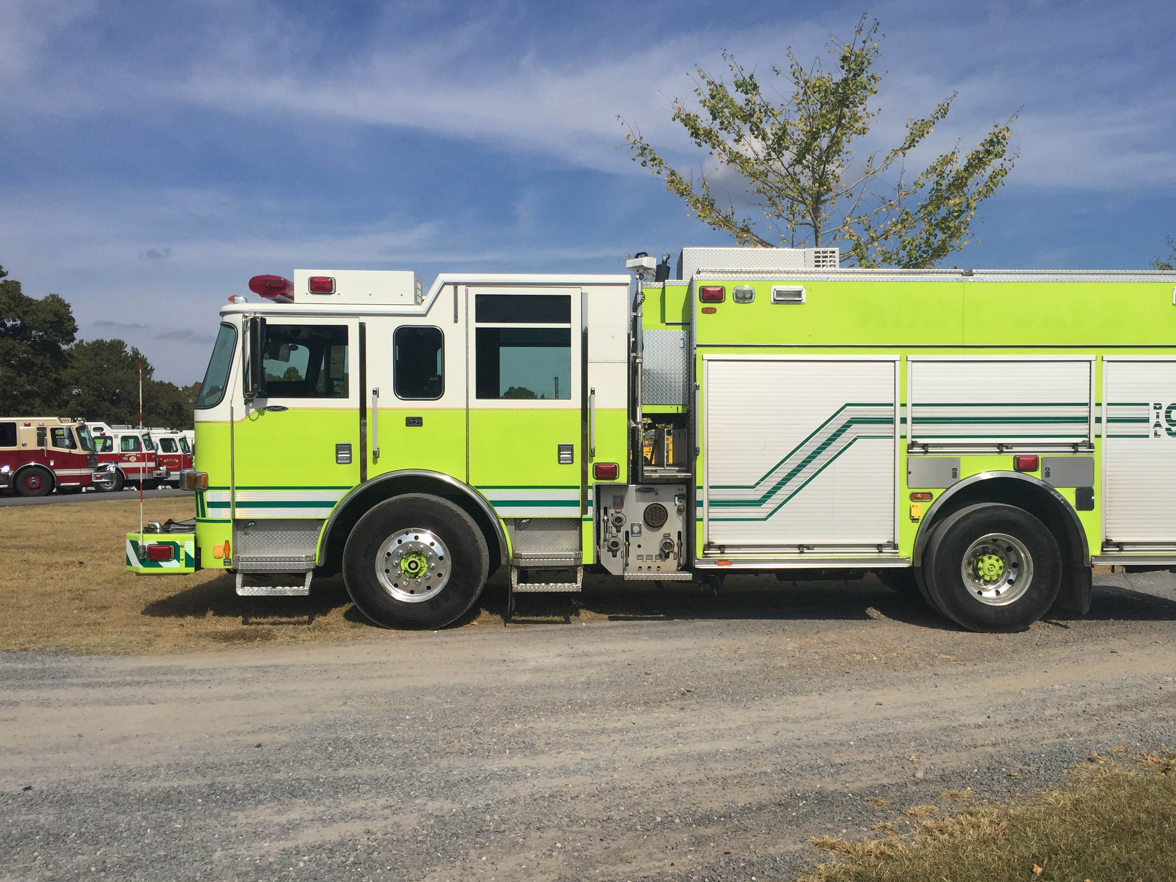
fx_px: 1155
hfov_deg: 53.7
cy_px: 467
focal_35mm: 34
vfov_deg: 41.8
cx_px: 677
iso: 32
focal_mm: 4.15
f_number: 2.2
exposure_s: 1/4950
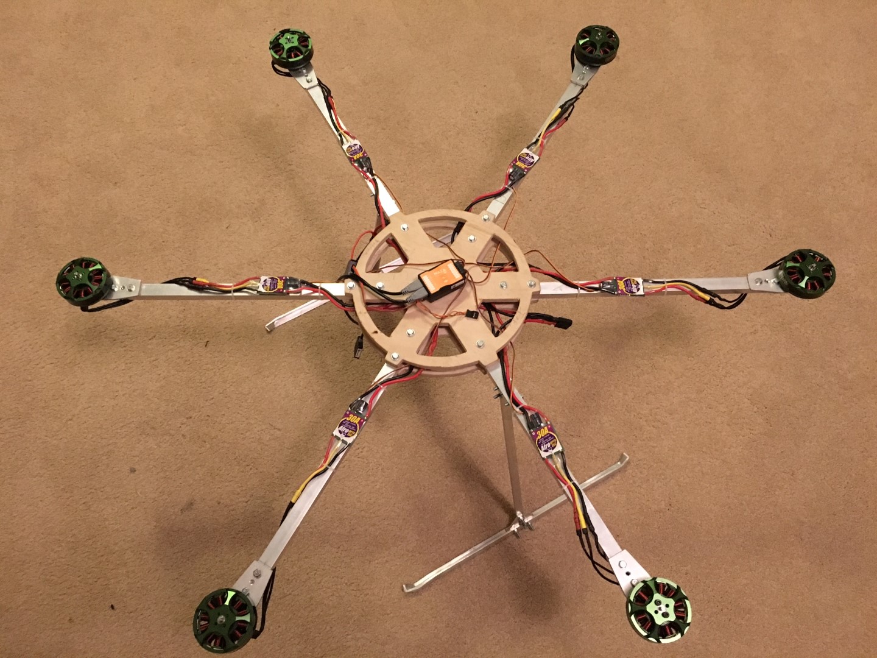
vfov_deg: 48.2
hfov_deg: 61.7
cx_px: 438
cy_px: 329
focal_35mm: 29
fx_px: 735
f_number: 2.2
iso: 500
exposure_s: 1/17
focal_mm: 4.15
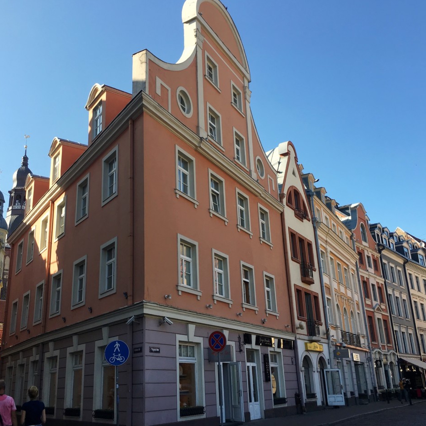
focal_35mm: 35
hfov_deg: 47.2
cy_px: 211
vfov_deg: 47.2
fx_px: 487
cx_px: 195
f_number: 2.2
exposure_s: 1/761
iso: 25
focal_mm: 4.15
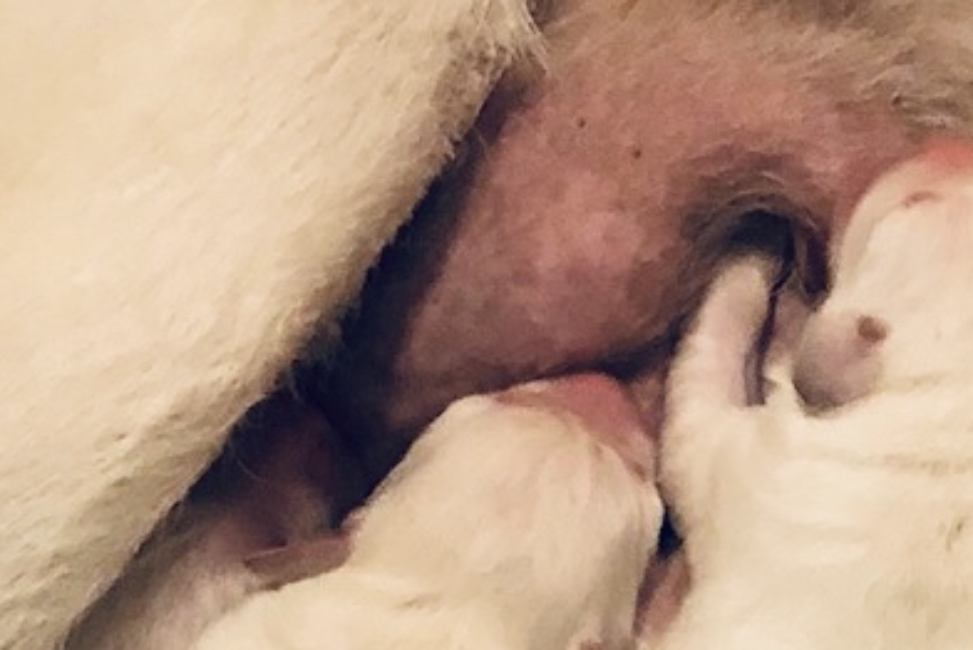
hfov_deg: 12.4
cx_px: 1740
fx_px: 4111
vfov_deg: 9.0
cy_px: 712
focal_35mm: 152
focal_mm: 3.99
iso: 100
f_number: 1.8
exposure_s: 1/8
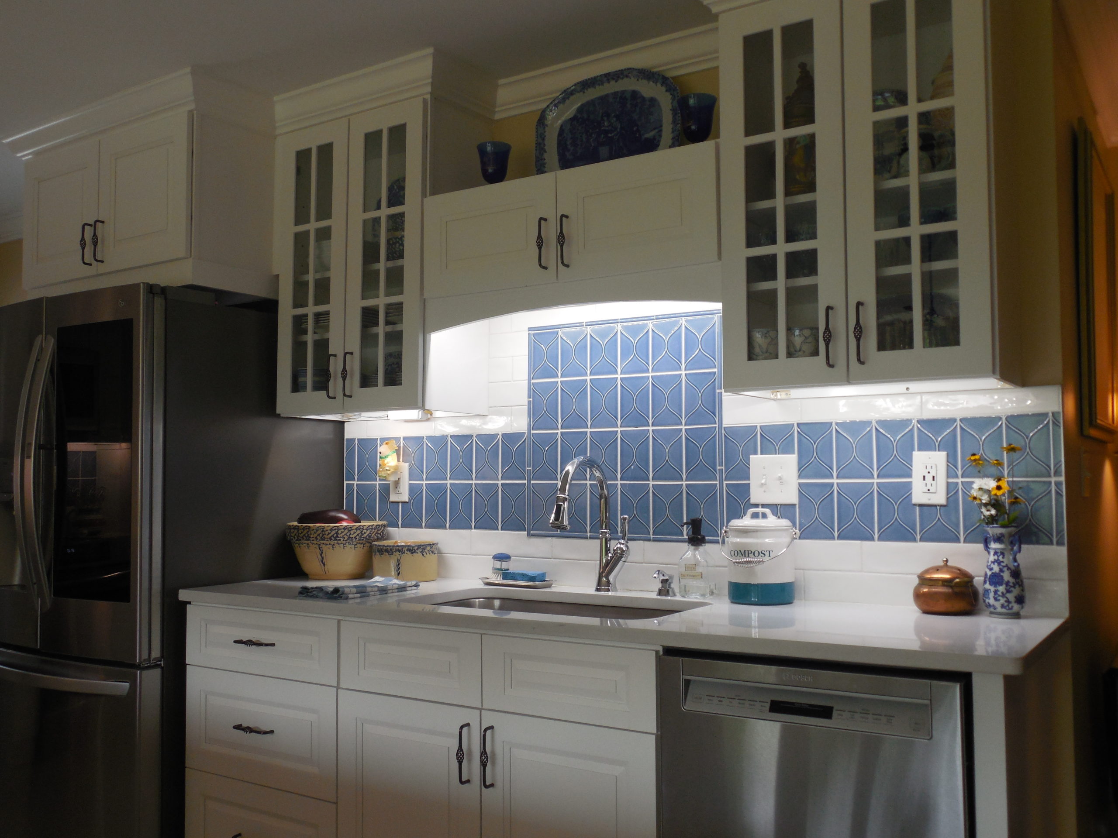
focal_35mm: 31
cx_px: 559
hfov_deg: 58.4
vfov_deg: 45.4
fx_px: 1001
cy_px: 419
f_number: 3.6
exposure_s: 1/30
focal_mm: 5.6
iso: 180
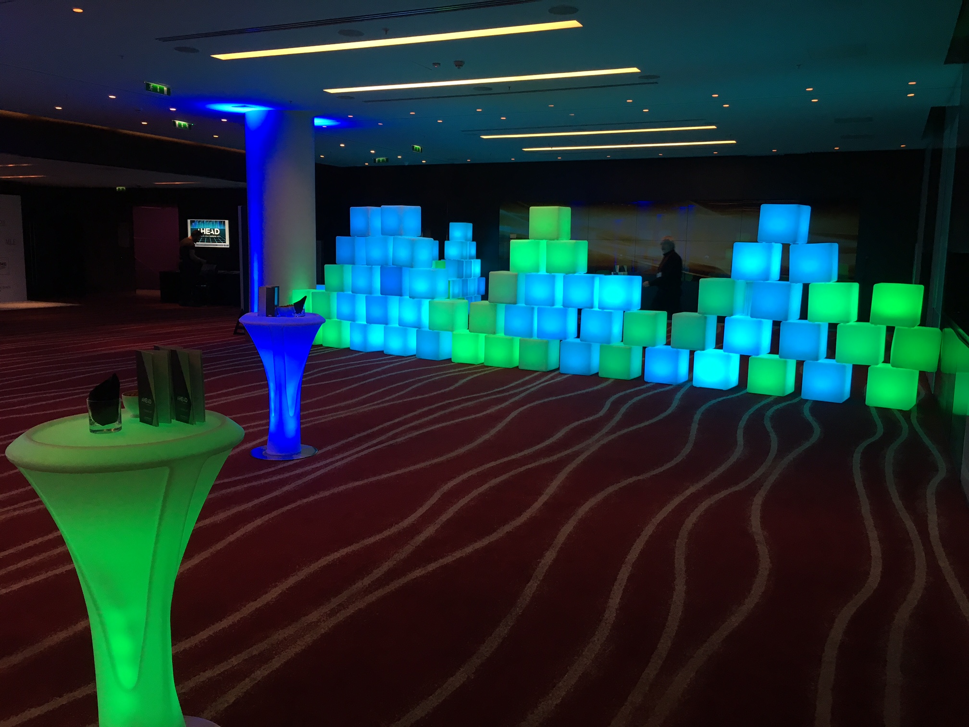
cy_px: 364
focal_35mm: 29
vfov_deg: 48.2
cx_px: 484
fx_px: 812
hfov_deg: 61.7
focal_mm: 4.15
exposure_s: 1/33
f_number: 2.2
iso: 80
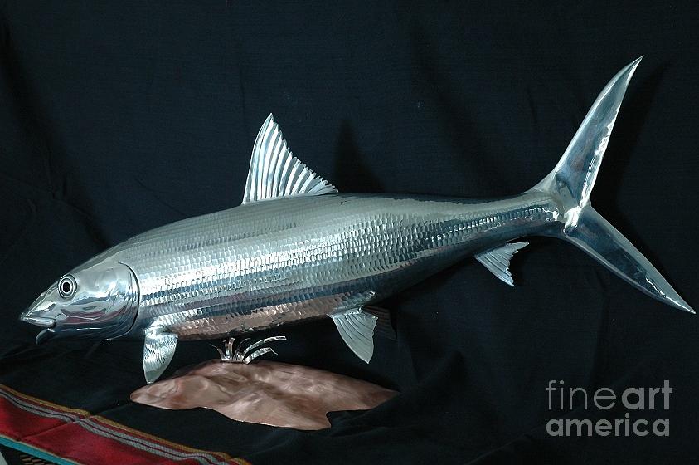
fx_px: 1338
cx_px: 350
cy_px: 232
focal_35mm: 69
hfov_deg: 29.3
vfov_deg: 19.7
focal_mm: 46
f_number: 10
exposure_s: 1/4
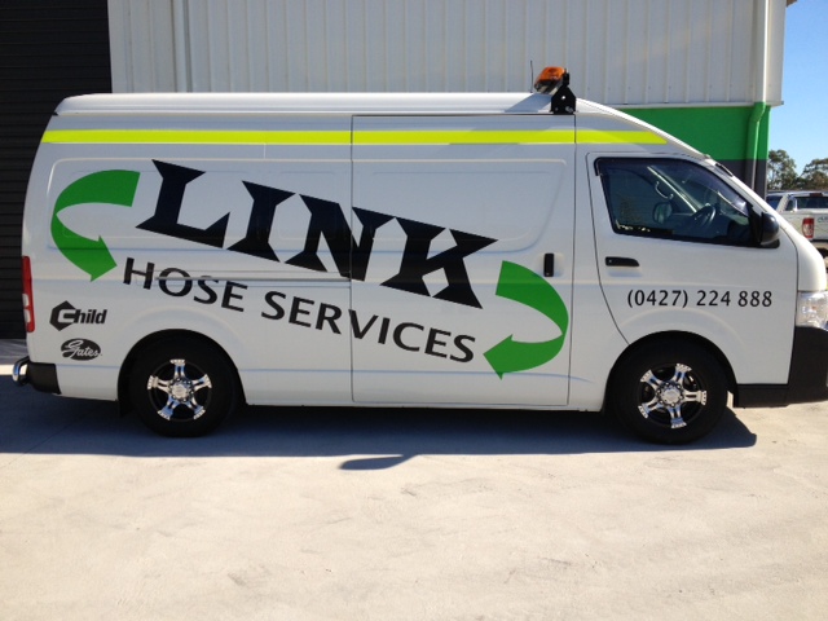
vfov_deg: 40.7
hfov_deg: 52.6
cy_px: 310
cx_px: 414
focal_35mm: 35
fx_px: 837
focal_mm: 4.28
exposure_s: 1/1381
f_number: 2.4
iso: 50
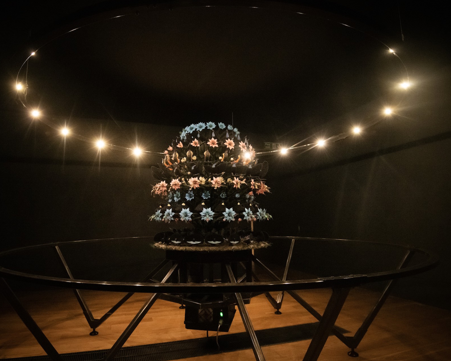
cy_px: 186
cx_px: 222
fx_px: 267
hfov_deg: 80.4
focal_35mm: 20
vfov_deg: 68.1
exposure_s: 1/10
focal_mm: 17
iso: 12800
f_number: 4
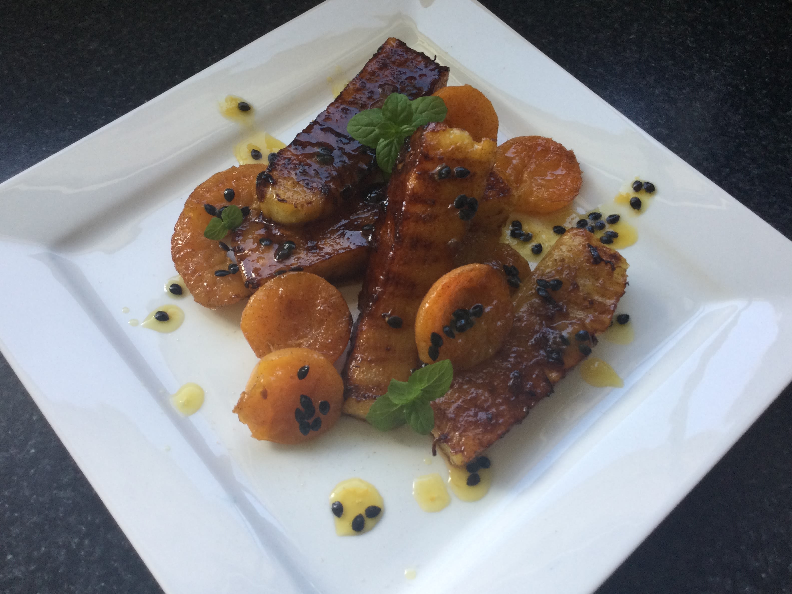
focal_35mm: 32
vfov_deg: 44.2
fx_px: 732
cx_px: 392
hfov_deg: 56.8
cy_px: 293
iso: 25
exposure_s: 1/33
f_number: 2.4
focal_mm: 3.3
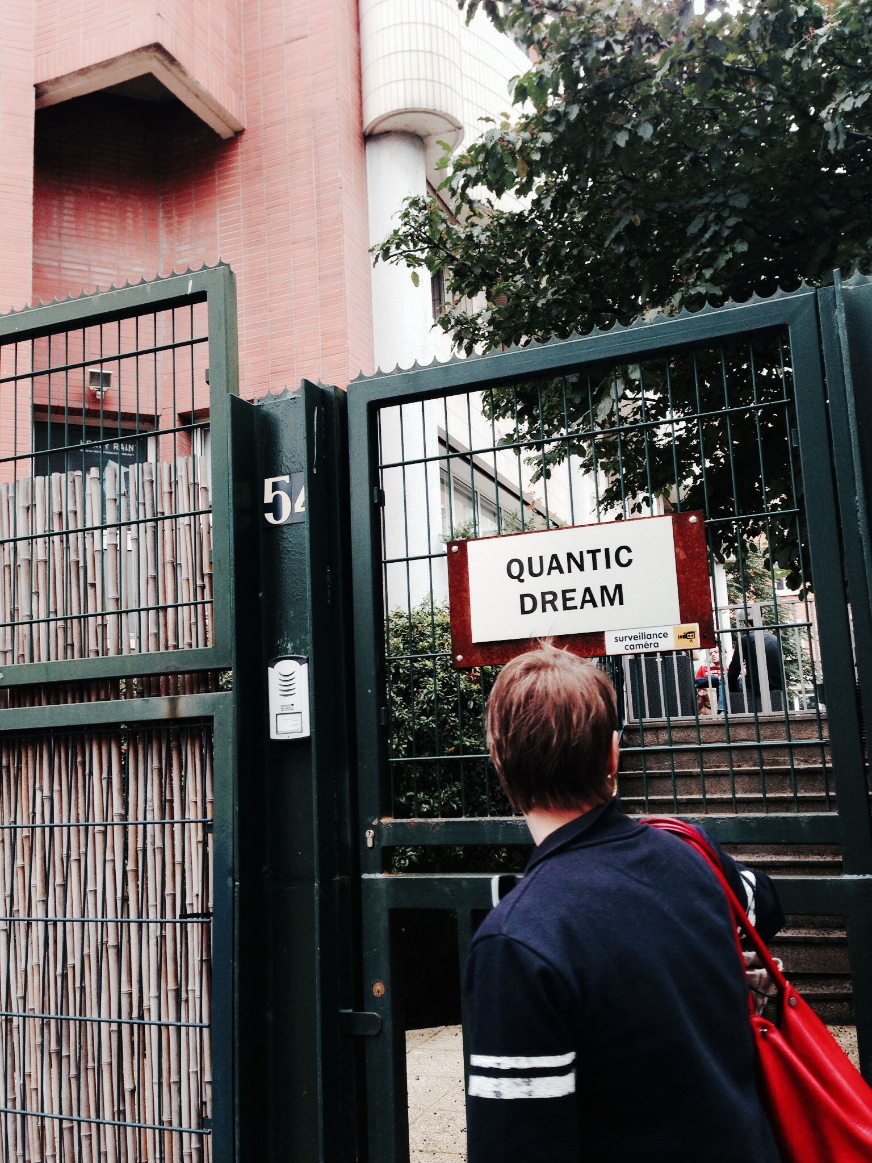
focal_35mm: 33
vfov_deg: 55.4
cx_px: 436
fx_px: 1108
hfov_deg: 42.9
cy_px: 582
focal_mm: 4.12
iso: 50
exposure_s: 1/159
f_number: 2.4
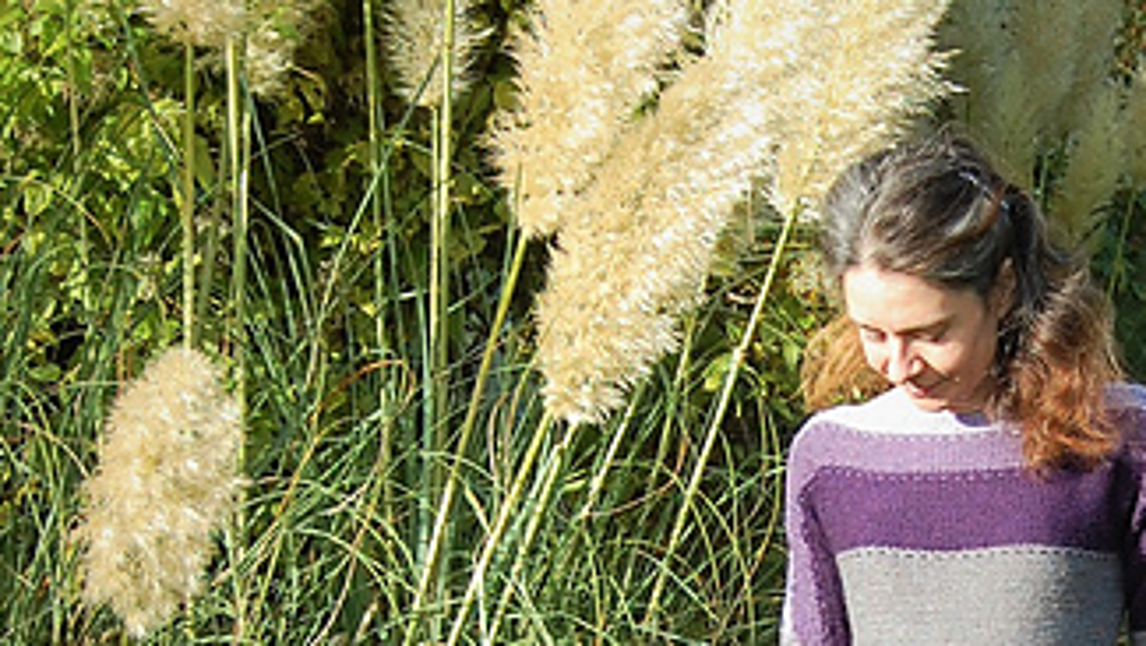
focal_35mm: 71
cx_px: 608
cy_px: 713
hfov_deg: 29.7
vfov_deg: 16.5
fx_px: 2159
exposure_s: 1/1000
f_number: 4
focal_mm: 23
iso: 320
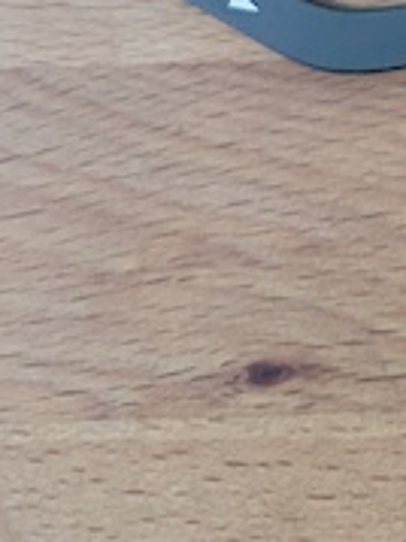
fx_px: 1816
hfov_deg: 11.9
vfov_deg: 14.9
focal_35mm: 116
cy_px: -415
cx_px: 688
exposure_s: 1/40
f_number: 1.8
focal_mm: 5.4
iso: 320
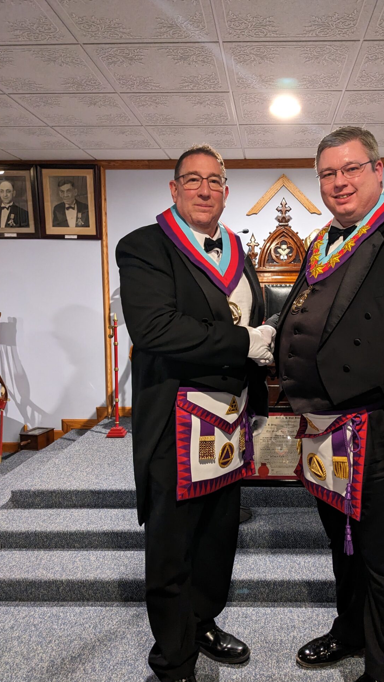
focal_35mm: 31
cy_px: 353
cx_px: 266
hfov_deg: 37.2
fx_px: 561
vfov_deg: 62.6
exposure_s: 1/24
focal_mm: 4.38
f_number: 1.73
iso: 471
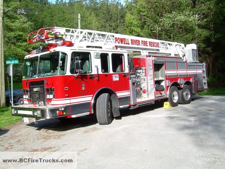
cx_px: 112
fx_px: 247
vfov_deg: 37.7
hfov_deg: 49.0
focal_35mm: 38
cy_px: 84
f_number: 4.6
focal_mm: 6.3
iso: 50
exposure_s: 1/162
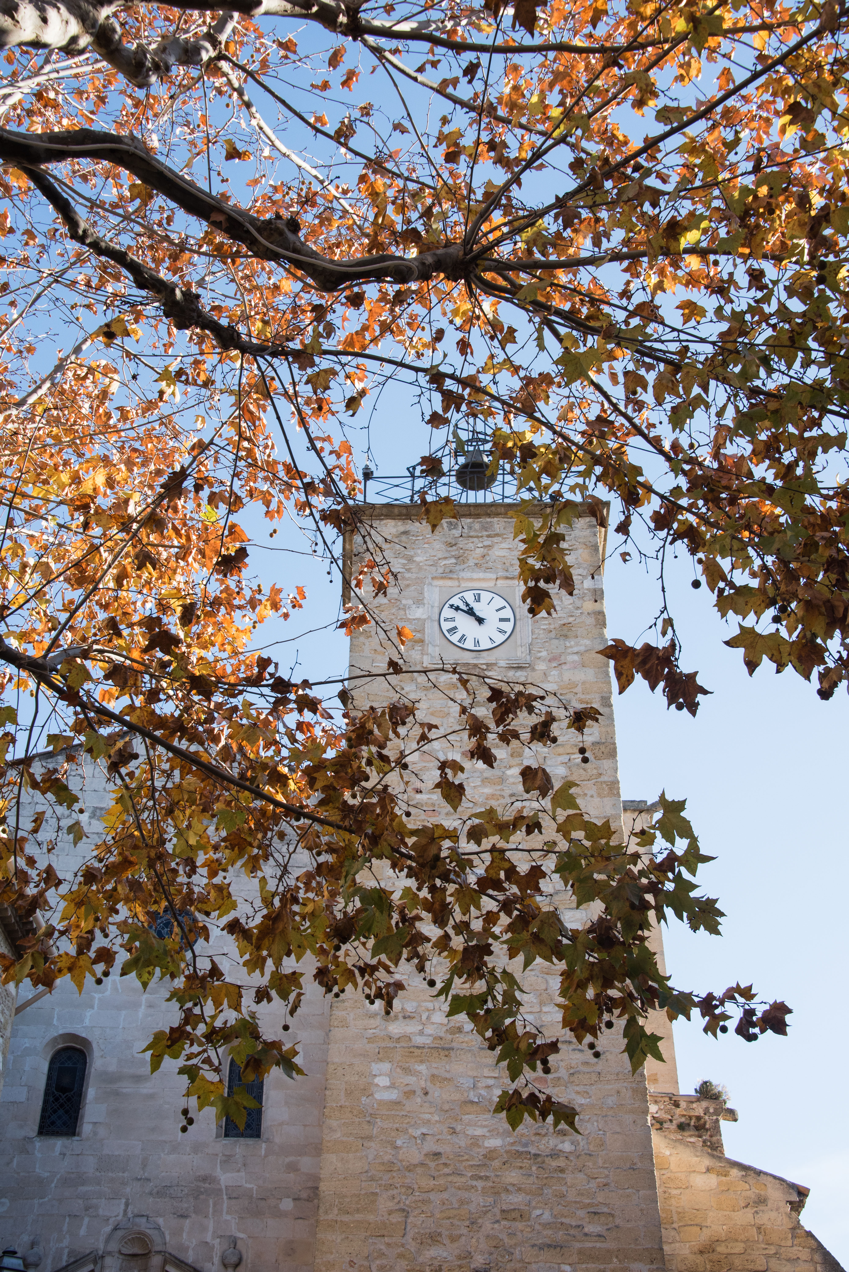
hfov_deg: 29.9
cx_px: 424
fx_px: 1590
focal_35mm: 45
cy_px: 636
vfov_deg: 43.6
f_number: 10
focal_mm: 45
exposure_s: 1/320
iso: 400
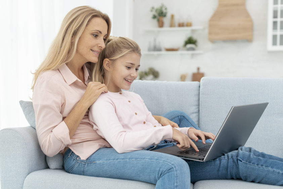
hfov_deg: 39.6
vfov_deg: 27.0
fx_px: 393
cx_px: 142
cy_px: 94
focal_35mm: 50
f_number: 3.2
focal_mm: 50
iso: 400
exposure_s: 1/125
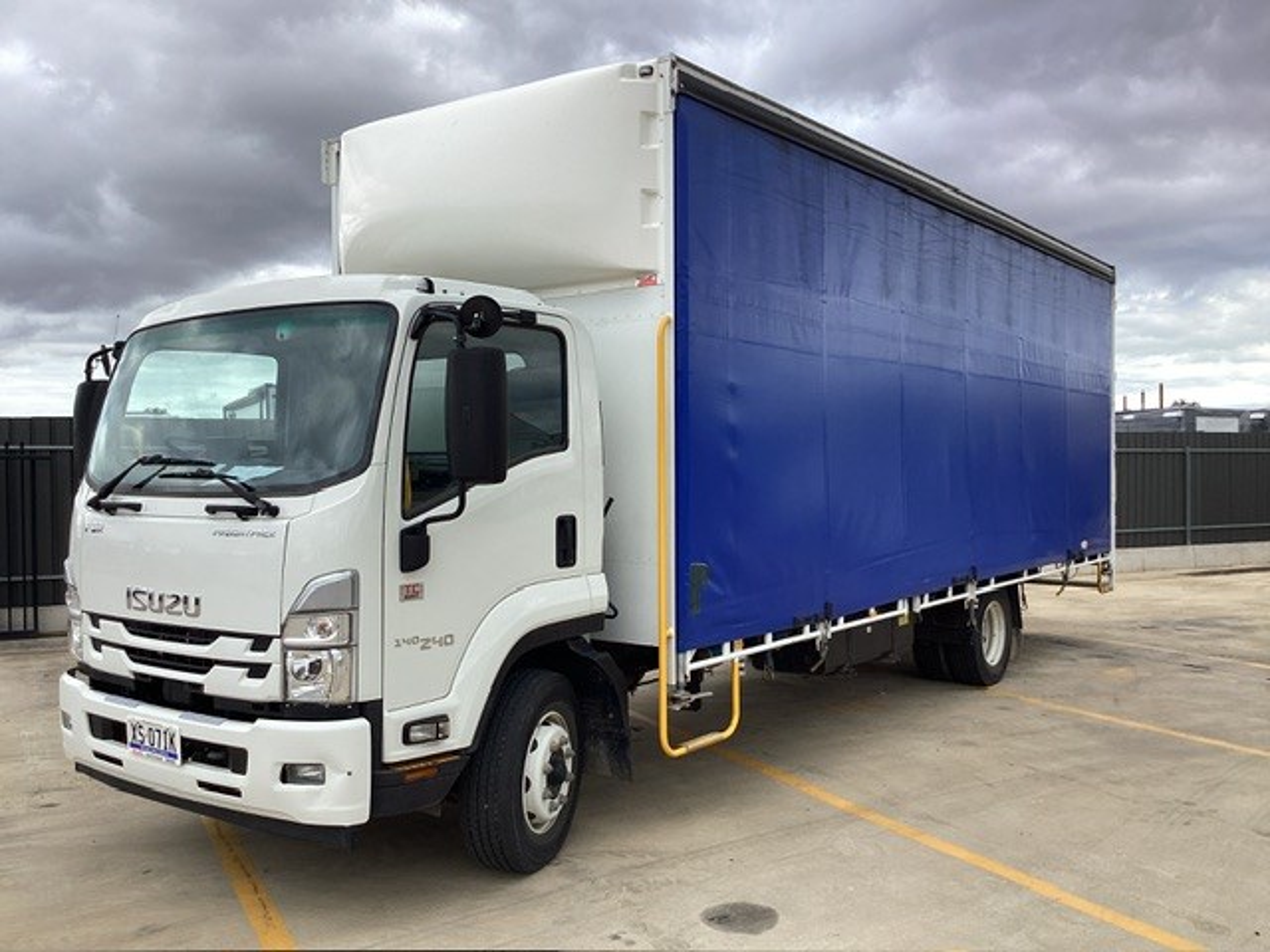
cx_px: 635
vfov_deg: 45.4
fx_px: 1137
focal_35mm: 31
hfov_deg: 58.4
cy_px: 476
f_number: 2.4
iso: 25
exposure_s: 1/326
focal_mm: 3.3
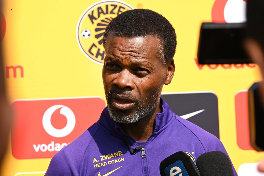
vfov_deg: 6.9
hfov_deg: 10.3
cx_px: 132
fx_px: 1465
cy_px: 88
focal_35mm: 200
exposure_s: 1/250
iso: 250
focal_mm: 200
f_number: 14
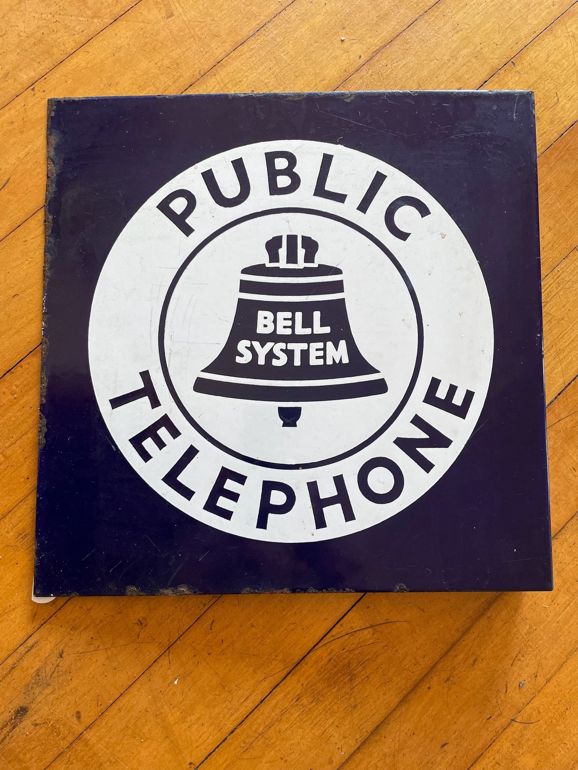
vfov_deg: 67.3
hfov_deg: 53.1
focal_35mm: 26
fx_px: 579
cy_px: 385
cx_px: 289
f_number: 1.6
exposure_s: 1/120
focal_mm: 4.2
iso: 125
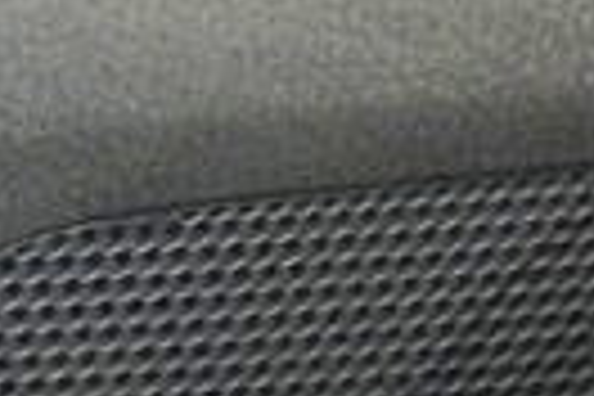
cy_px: -734
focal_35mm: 387
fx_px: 6385
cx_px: -842
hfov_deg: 5.2
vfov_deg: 3.5
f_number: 1.78
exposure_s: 1/30
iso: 640
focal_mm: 6.86
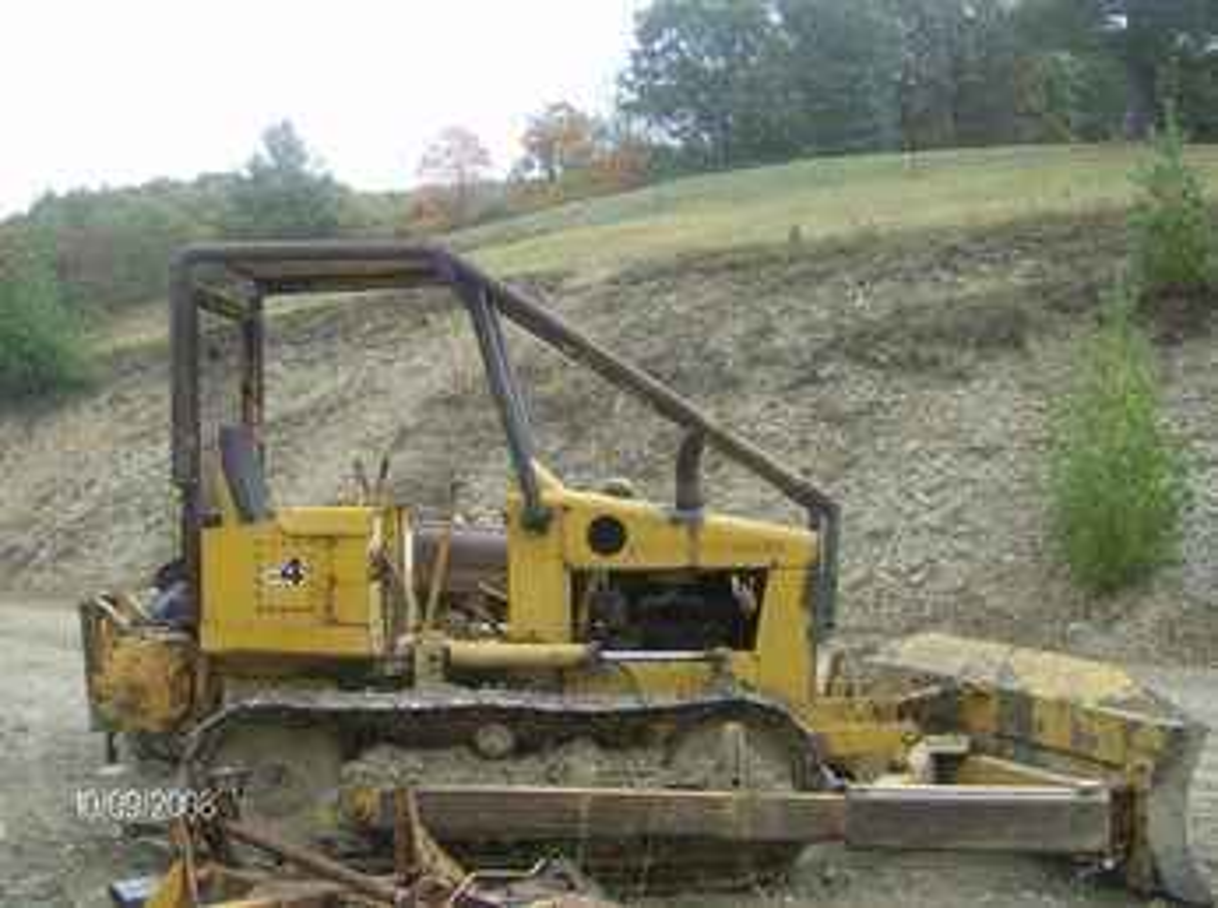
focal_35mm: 38
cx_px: 609
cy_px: 454
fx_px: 1334
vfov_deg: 37.6
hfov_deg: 49.1
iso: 100
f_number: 2.9
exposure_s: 1/475
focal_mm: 6.4
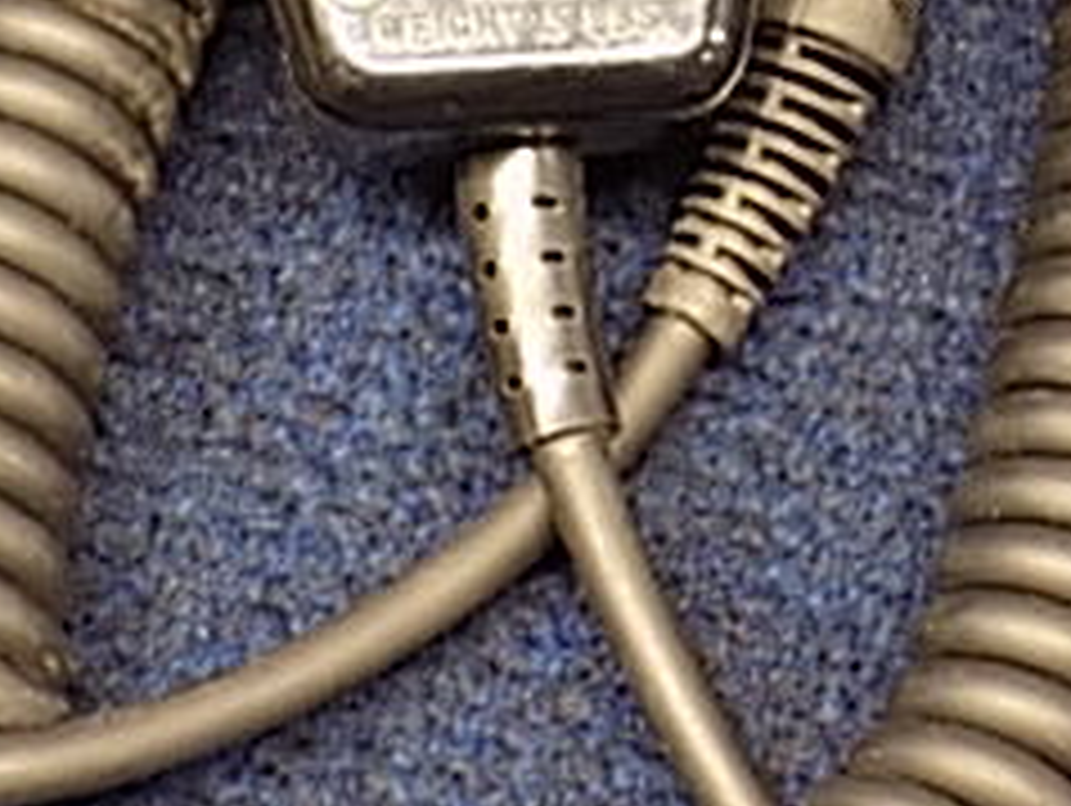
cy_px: -54
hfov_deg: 10.5
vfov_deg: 7.9
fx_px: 5822
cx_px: 531
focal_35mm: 188
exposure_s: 1/6
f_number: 4.2
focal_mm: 12.5
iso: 400
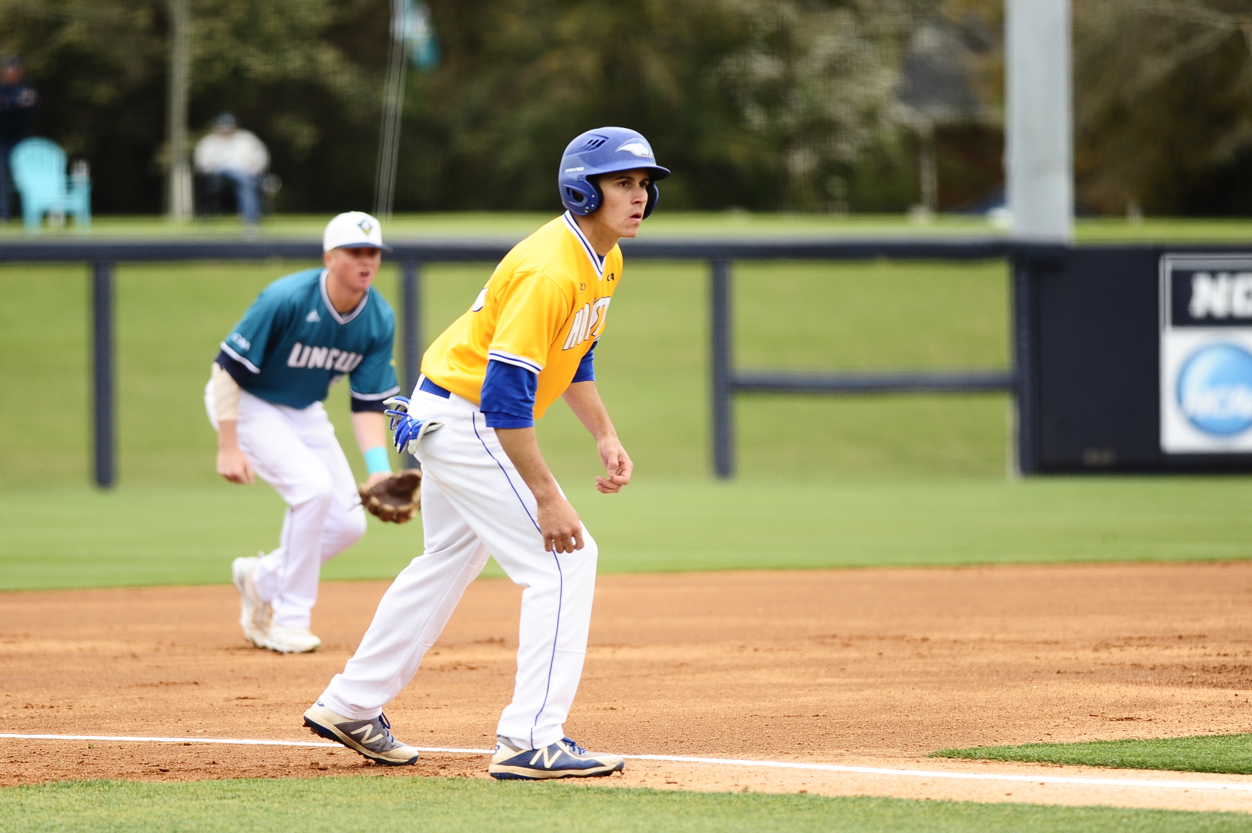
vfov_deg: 3.7
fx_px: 12893
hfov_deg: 5.6
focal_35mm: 371
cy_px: 402
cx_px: 503
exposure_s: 1/1000
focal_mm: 300
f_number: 4
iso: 500
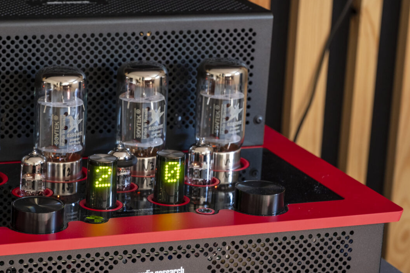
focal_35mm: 121
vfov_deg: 11.3
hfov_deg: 16.9
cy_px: 178
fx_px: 1378
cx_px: 115
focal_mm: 55
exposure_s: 1/1.43
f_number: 5.6
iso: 400
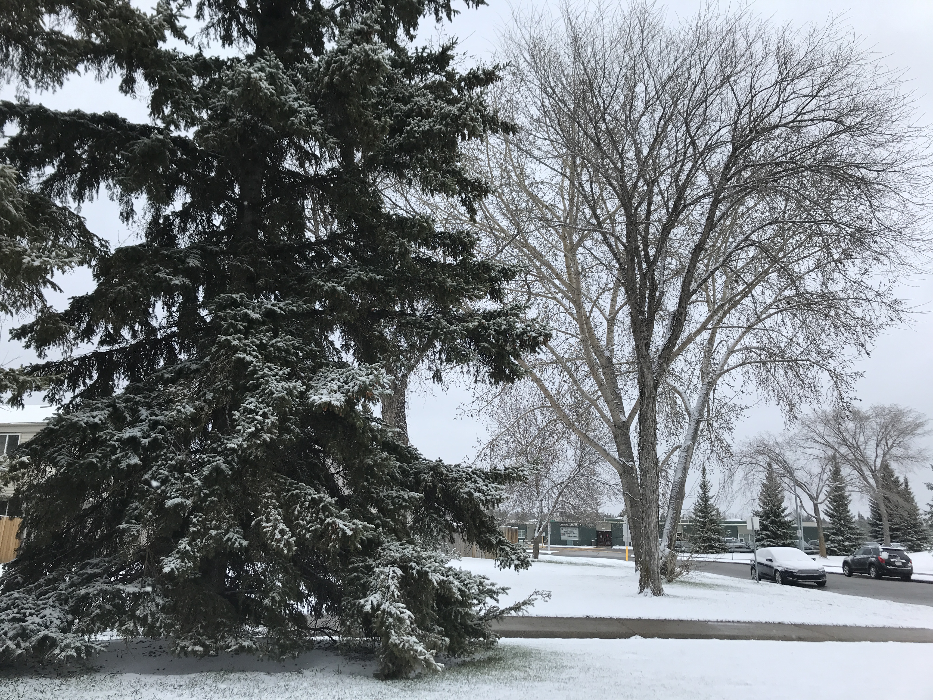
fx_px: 755
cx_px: 466
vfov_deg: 49.7
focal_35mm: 28
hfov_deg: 63.4
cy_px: 350
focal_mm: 3.99
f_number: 1.8
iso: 20
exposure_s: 1/1018
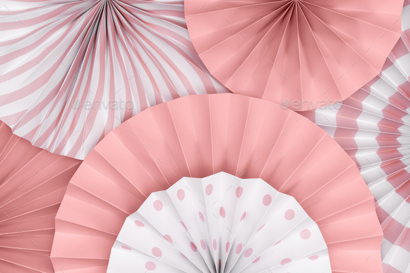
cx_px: 205
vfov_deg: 24.6
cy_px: 136
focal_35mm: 55
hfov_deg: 36.3
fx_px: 626
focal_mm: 55
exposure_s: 1/125
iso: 125
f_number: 7.1
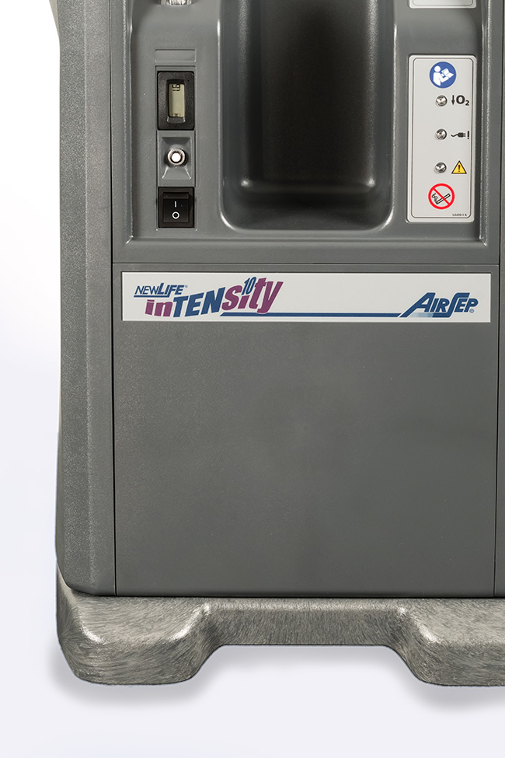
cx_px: 298
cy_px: 232
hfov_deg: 15.4
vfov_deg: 22.7
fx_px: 1873
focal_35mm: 89
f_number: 10
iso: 320
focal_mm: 62
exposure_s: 1/250
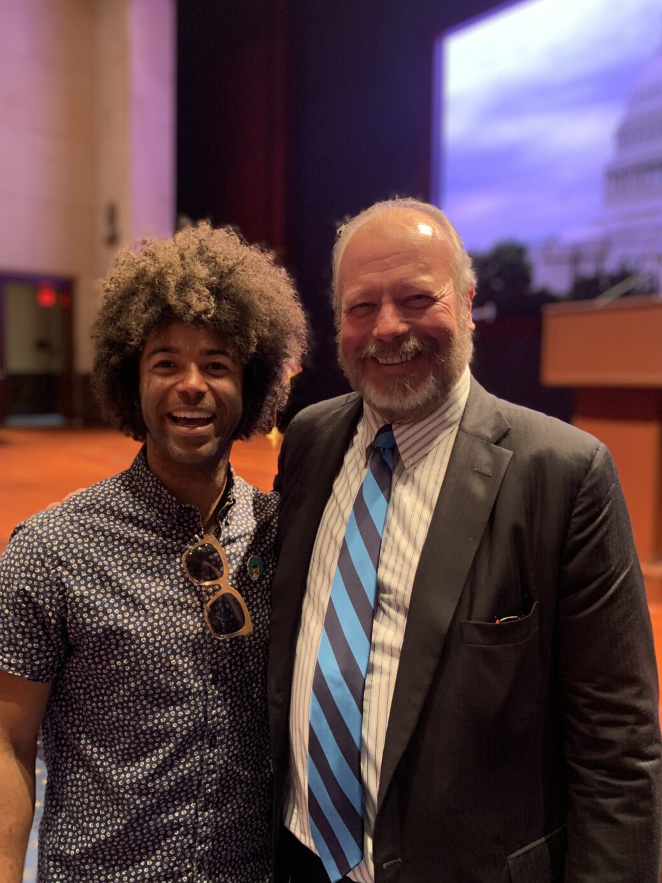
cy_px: 441
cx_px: 321
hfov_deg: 46.8
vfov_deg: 60.0
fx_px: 765
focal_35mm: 30
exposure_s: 1/30
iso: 640
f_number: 1.8
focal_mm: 4.25
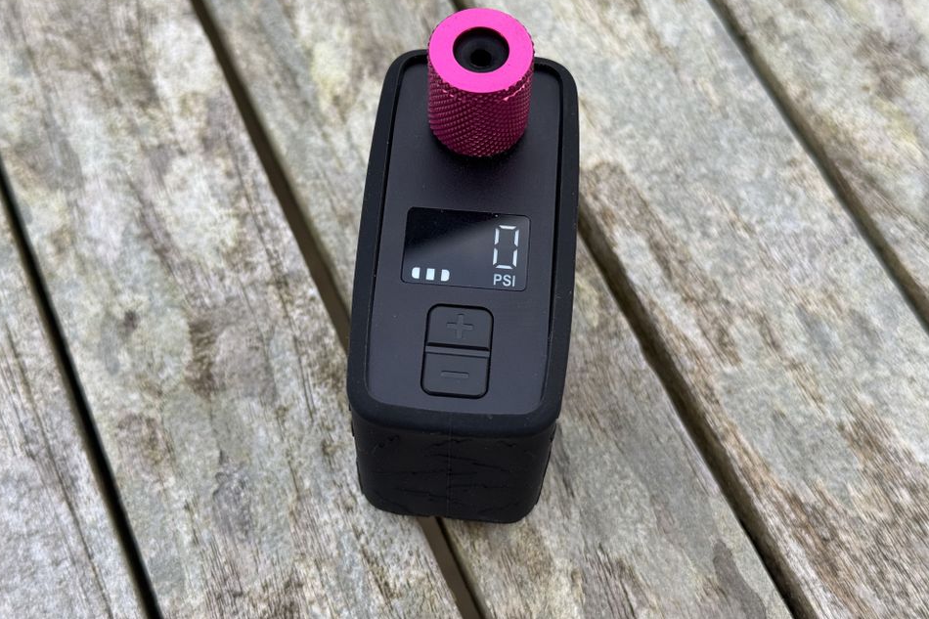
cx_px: 466
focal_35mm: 51
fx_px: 1316
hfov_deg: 38.9
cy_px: 265
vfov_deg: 26.4
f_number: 1.78
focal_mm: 6.76
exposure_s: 1/176
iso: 50
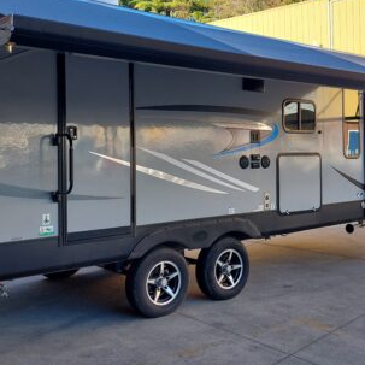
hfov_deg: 39.9
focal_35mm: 42
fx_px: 501
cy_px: 152
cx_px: 208
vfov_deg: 39.9
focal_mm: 5.23
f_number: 1.8
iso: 40
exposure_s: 1/252
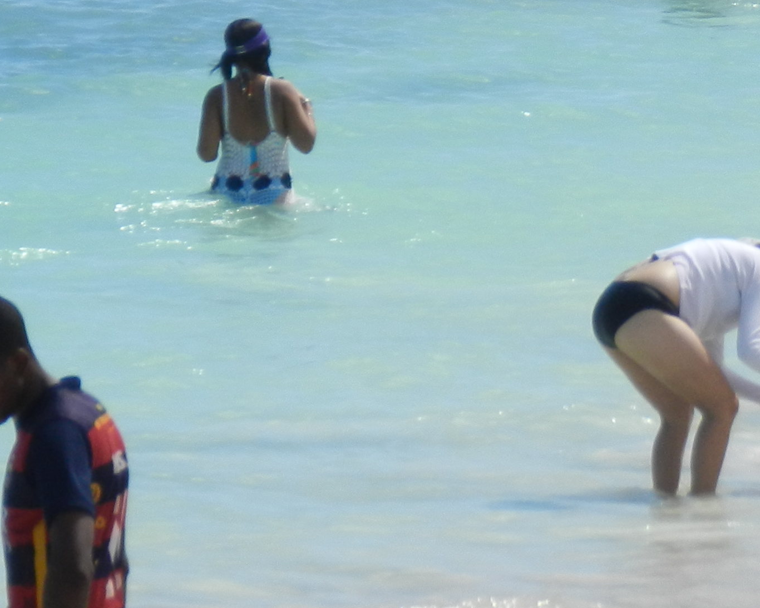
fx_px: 15364
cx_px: 744
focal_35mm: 683
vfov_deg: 2.3
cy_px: -156
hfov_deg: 2.8
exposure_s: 1/1000
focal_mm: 42.4
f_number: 5.1
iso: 160
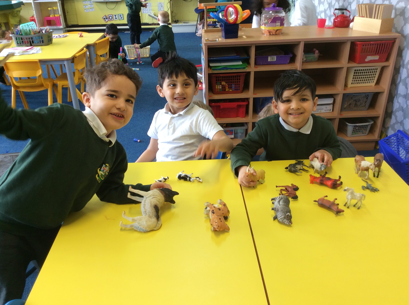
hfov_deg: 56.9
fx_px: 378
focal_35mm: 32
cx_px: 204
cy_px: 152
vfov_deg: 44.1
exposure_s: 1/25
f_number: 2.4
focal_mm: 3.3
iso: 40
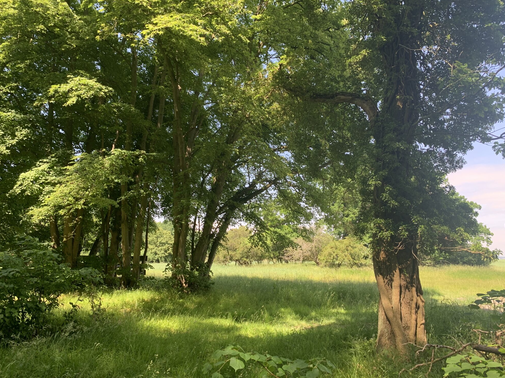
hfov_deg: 65.3
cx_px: 256
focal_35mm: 27
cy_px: 183
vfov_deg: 51.3
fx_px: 394
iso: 25
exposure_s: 1/218
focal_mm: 4.25
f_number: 1.8
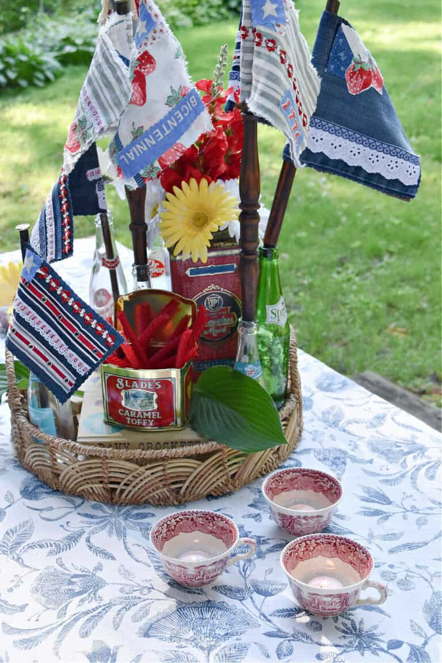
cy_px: 332
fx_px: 939
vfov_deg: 38.9
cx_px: 221
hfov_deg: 26.5
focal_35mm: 51
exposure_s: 1/160
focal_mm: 34
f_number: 6.3
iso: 400
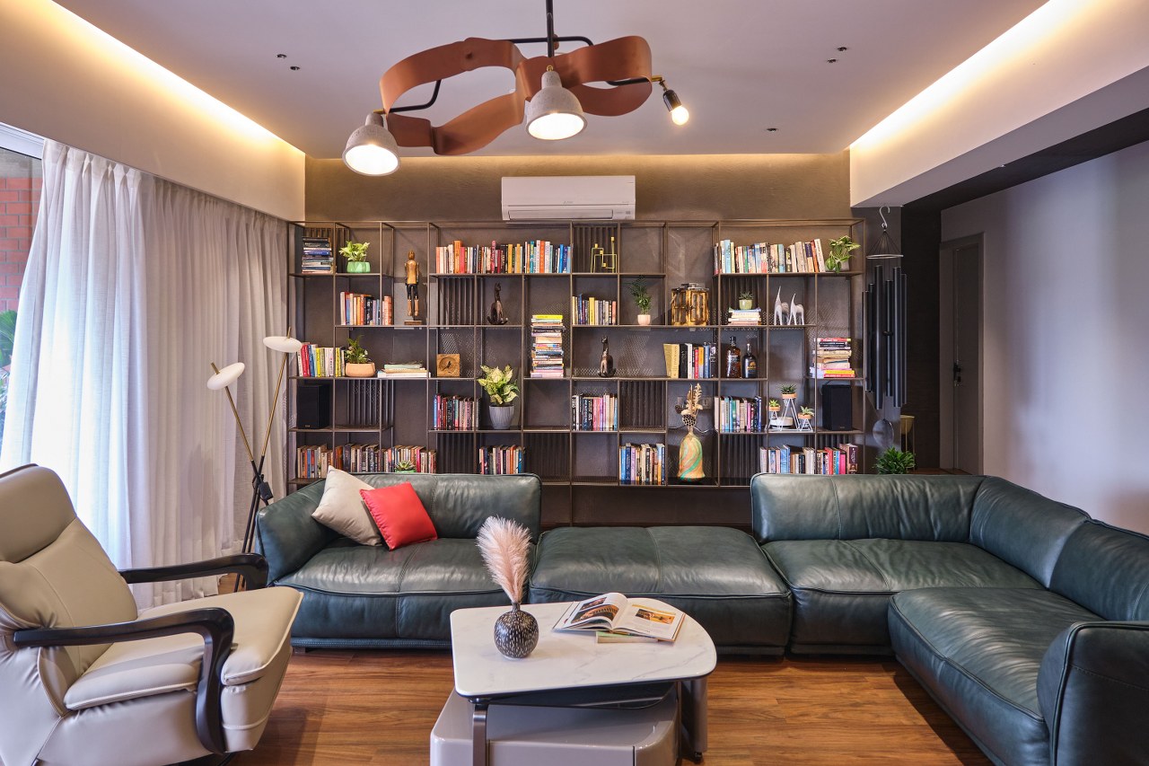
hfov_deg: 73.8
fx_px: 766
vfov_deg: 53.1
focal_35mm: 24
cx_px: 574
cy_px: 383
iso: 640
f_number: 4
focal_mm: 16
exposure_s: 1/30
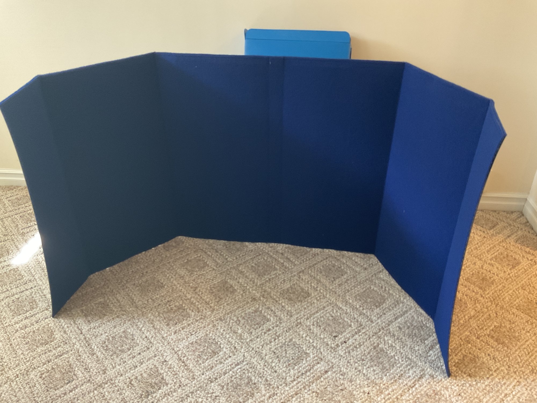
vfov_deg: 48.2
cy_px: 202
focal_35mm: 29
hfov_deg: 61.7
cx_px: 268
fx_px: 450
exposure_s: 1/40
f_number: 1.8
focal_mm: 3
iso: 200
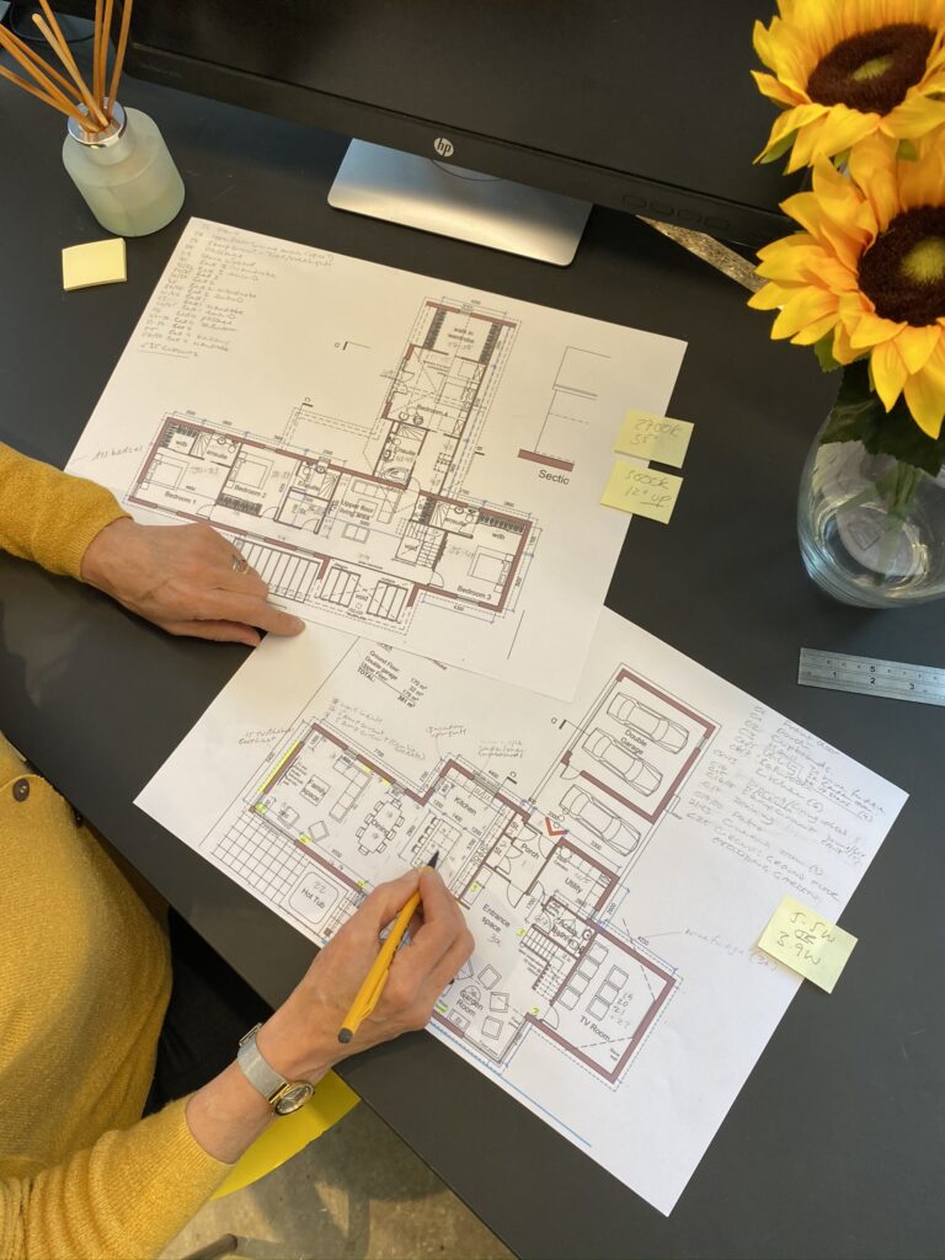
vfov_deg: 67.3
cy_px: 630
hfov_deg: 53.1
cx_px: 472
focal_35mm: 26
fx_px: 946
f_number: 1.8
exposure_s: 1/100
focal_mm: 4.25
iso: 100
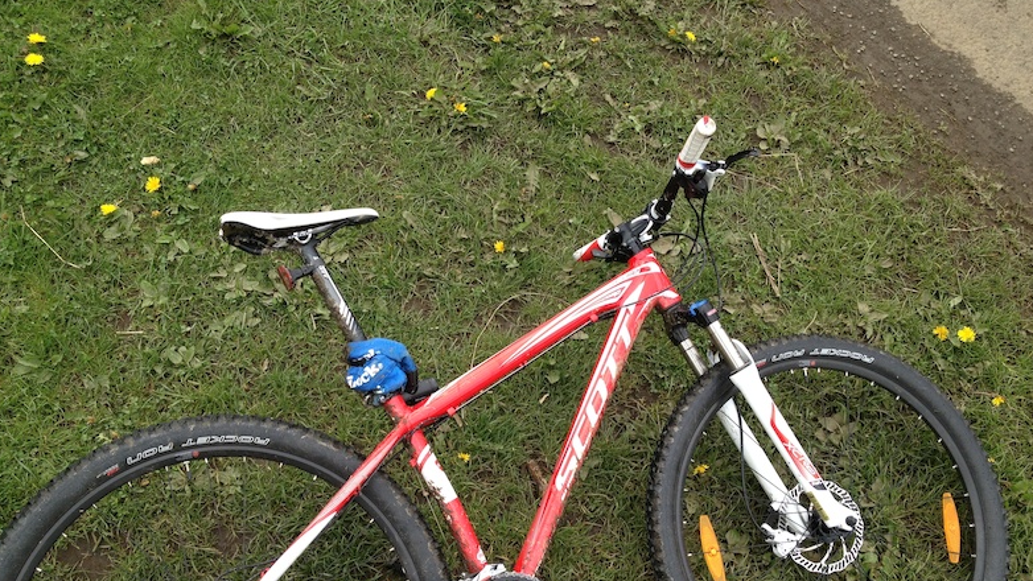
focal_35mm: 39
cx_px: 509
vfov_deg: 30.3
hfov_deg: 51.6
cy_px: 378
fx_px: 1068
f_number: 2.4
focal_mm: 4.28
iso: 50
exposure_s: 1/452
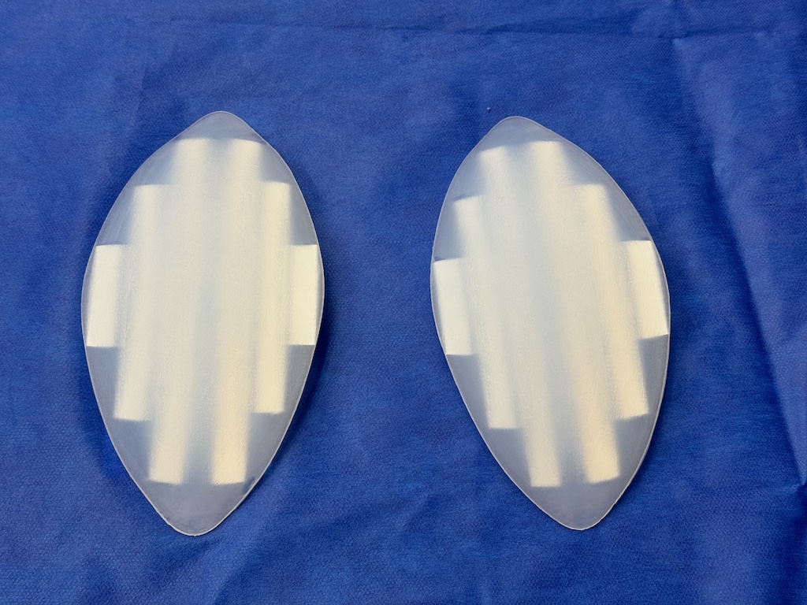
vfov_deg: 30.3
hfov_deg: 39.7
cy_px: 302
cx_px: 404
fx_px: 1119
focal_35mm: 48
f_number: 1.78
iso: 50
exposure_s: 1/147
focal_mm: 6.76
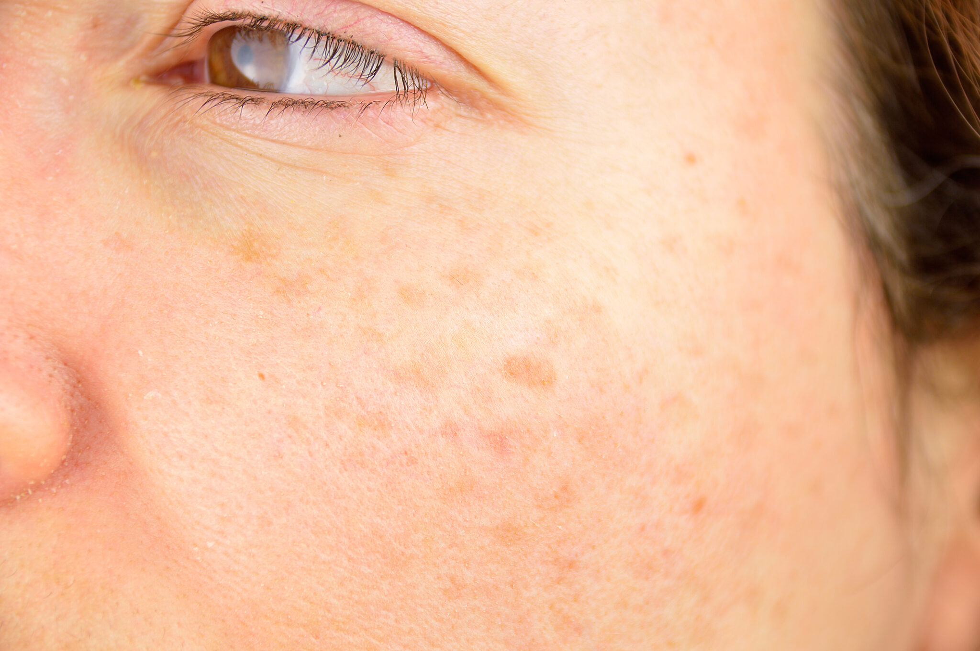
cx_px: 490
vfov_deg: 7.6
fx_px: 4895
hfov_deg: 11.4
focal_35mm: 180
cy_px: 326
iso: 100
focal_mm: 120
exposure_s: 1/40
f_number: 5.6
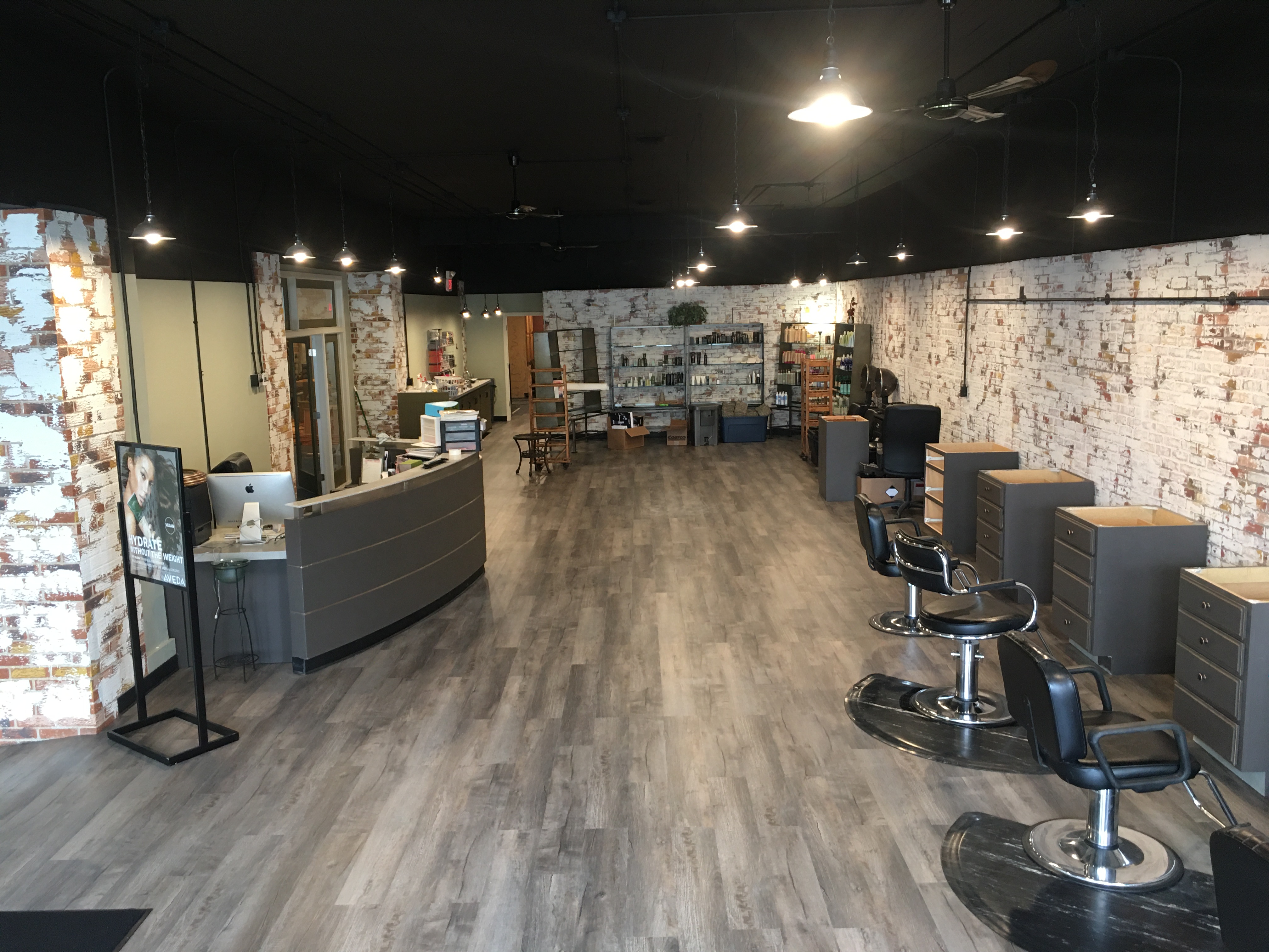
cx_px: 634
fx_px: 1063
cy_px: 476
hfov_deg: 61.7
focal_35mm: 29
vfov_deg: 48.2
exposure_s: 1/15
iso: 50
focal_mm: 4.15
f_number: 2.2
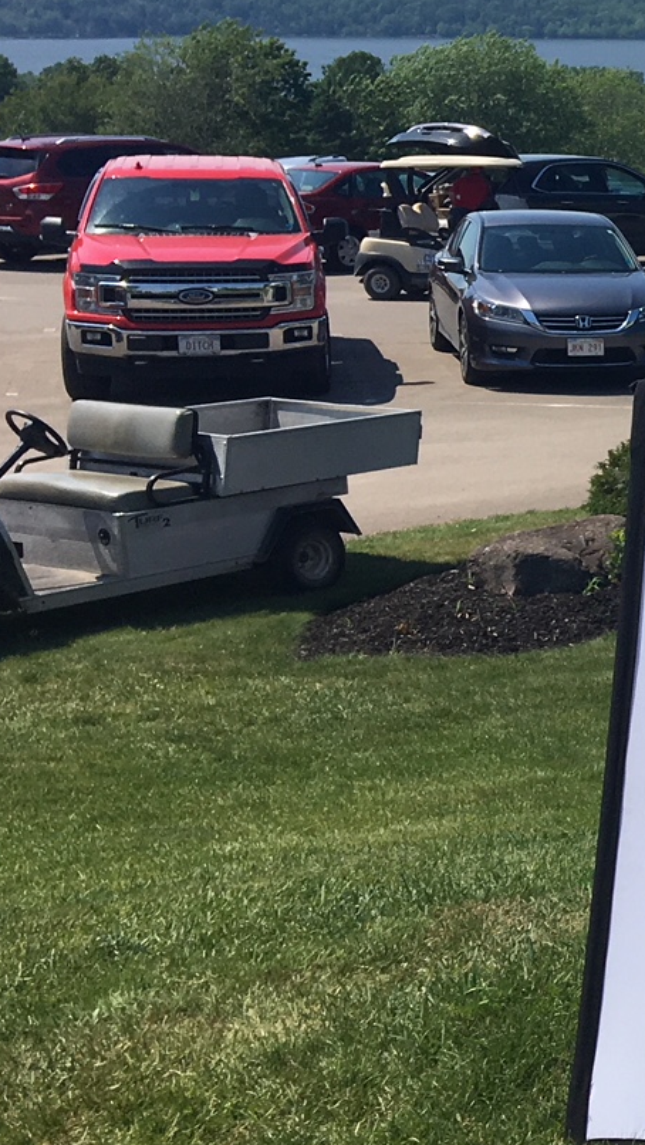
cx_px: 1371
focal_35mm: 79
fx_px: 2399
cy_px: 486
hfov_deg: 12.9
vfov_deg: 26.8
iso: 25
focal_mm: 4.15
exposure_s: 1/2024
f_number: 2.2
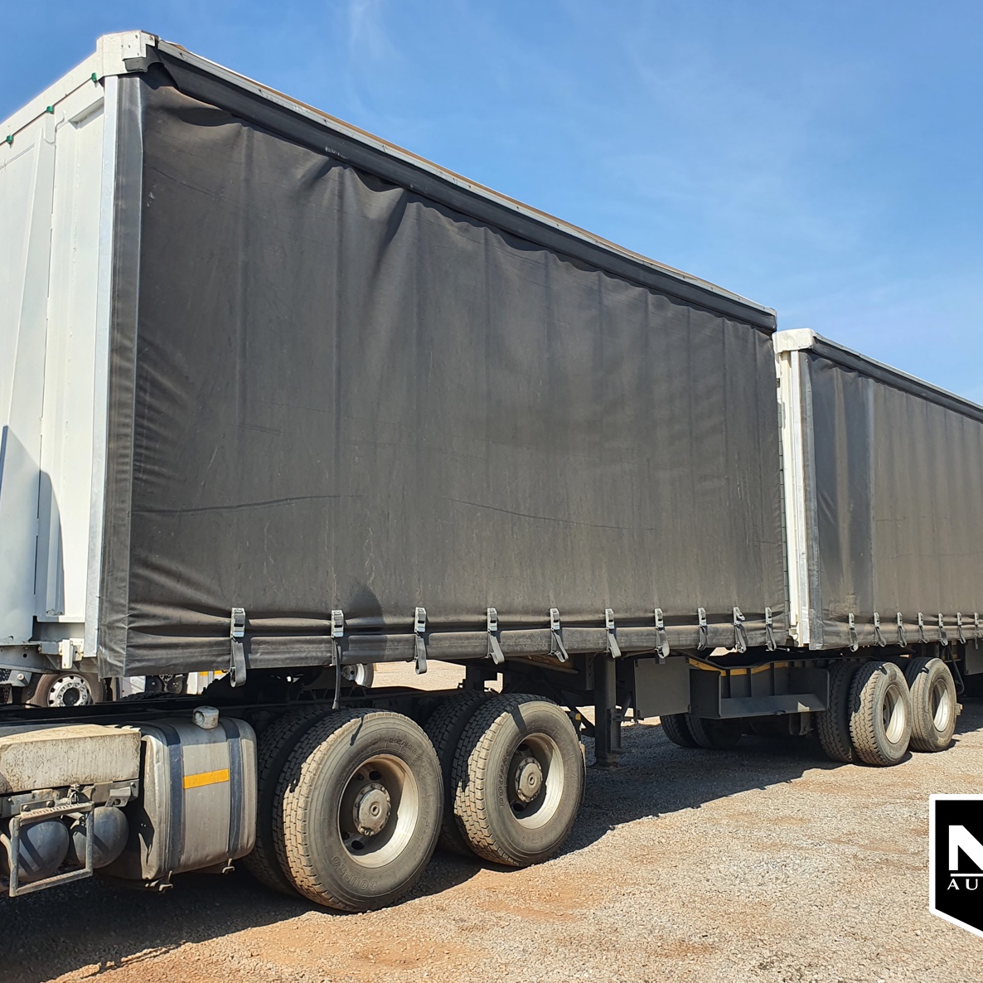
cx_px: 501
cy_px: 487
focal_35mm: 31
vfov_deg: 52.5
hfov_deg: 52.5
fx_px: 996
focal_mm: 4.3
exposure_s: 1/932
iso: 50
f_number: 2.4
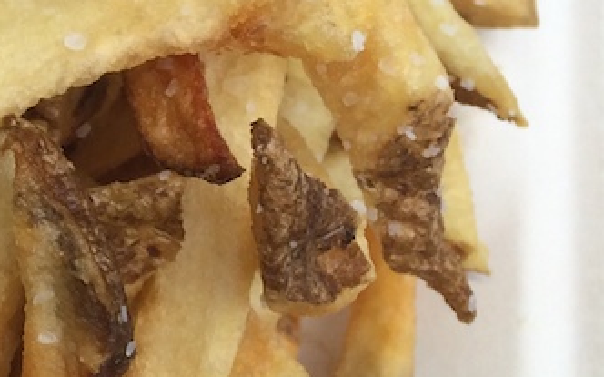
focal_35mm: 115
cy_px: -215
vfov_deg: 10.9
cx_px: -338
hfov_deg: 16.3
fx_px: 1892
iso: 32
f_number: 2.2
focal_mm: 4.12
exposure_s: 1/253
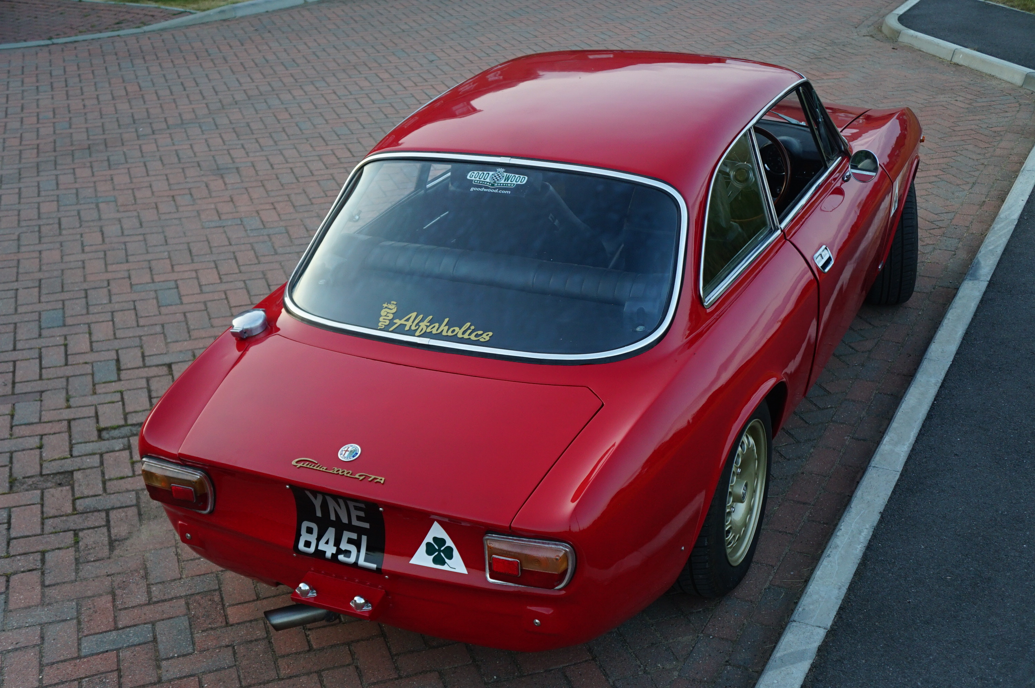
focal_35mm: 43
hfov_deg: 45.5
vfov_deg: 31.1
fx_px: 1235
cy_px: 344
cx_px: 518
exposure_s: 1/60
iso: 400
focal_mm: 29
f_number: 4
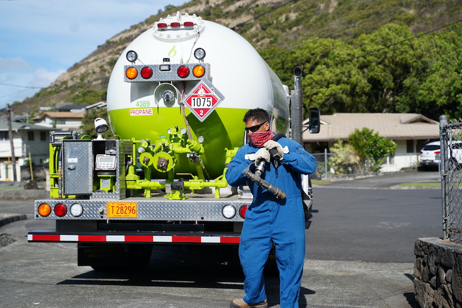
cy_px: 154
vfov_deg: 27.0
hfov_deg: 39.6
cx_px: 231
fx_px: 641
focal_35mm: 50
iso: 100
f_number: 4
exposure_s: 1/1250
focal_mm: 50
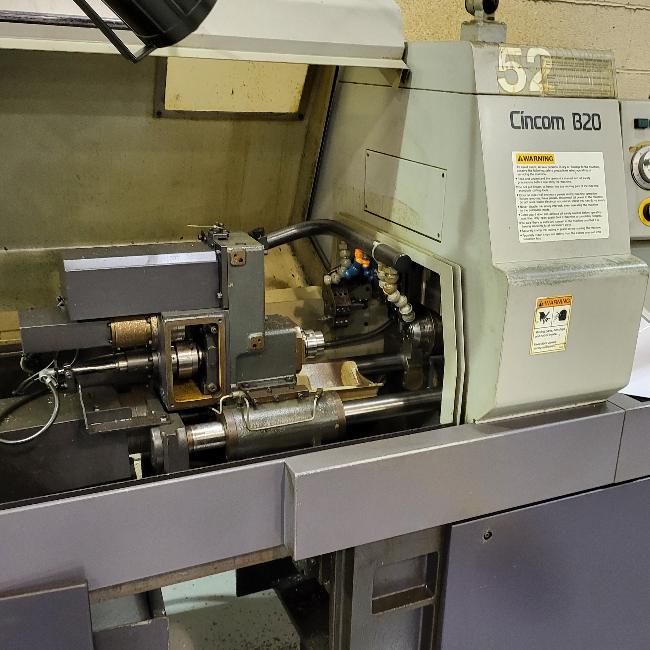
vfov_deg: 47.1
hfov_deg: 47.0
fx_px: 744
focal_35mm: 35
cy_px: 372
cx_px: 382
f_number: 1.8
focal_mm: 5
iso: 400
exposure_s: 1/39
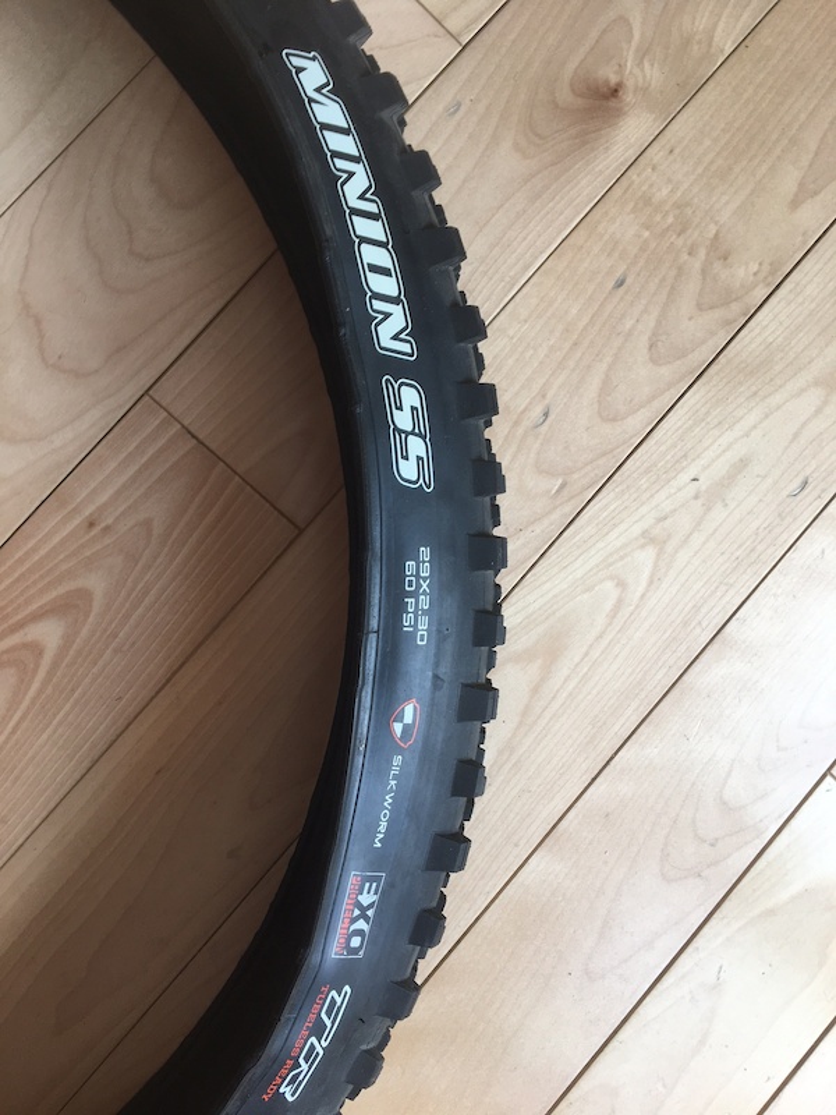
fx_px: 934
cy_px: 558
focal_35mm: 29
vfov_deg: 61.7
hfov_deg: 48.2
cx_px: 418
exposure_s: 1/60
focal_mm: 4.15
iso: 32
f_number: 2.2
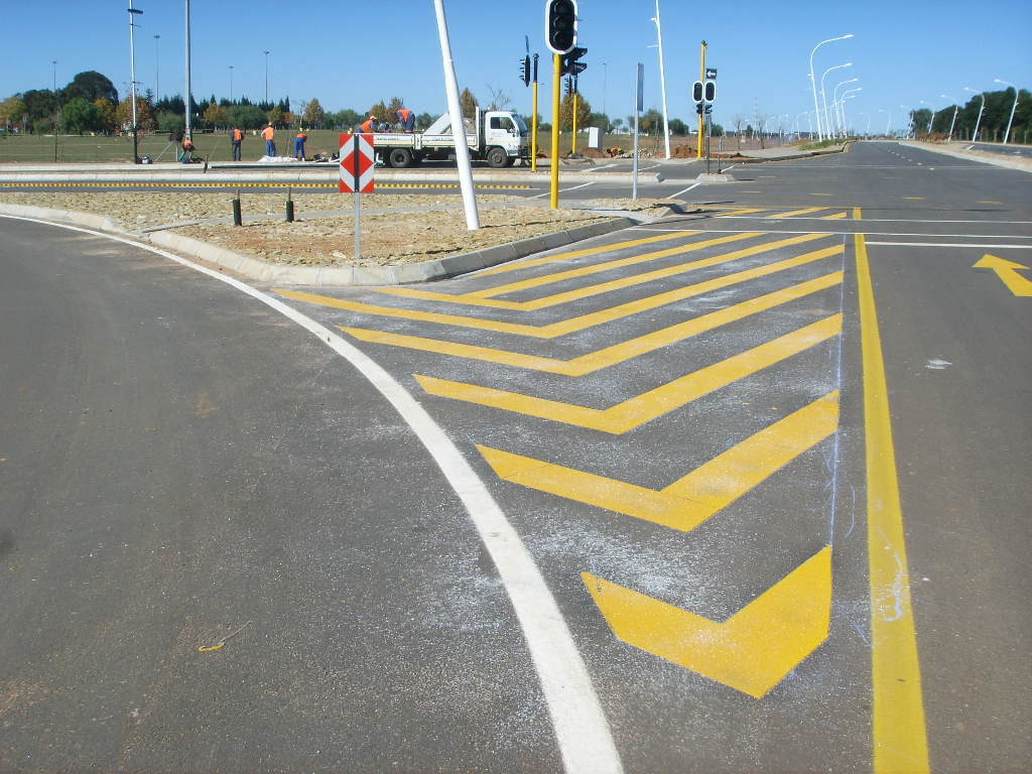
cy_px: 387
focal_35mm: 39
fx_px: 1163
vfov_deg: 36.8
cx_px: 516
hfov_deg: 47.9
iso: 50
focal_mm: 6.6
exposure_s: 1/350
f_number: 6.3
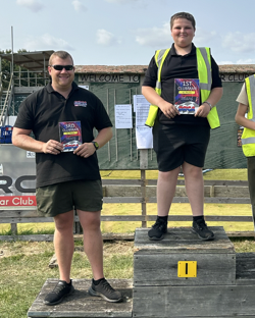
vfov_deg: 35.8
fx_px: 490
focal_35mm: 52
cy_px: 122
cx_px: 171
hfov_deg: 29.0
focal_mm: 5.7
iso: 50
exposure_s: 1/4831
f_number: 1.5
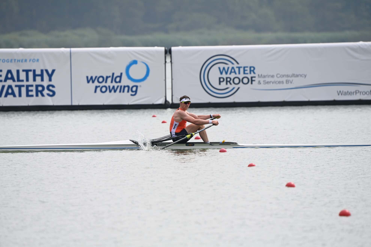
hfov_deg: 3.7
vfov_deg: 2.5
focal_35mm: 550
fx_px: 5668
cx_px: 186
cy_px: 124
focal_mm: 550
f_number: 7.1
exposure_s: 1/2000
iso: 500
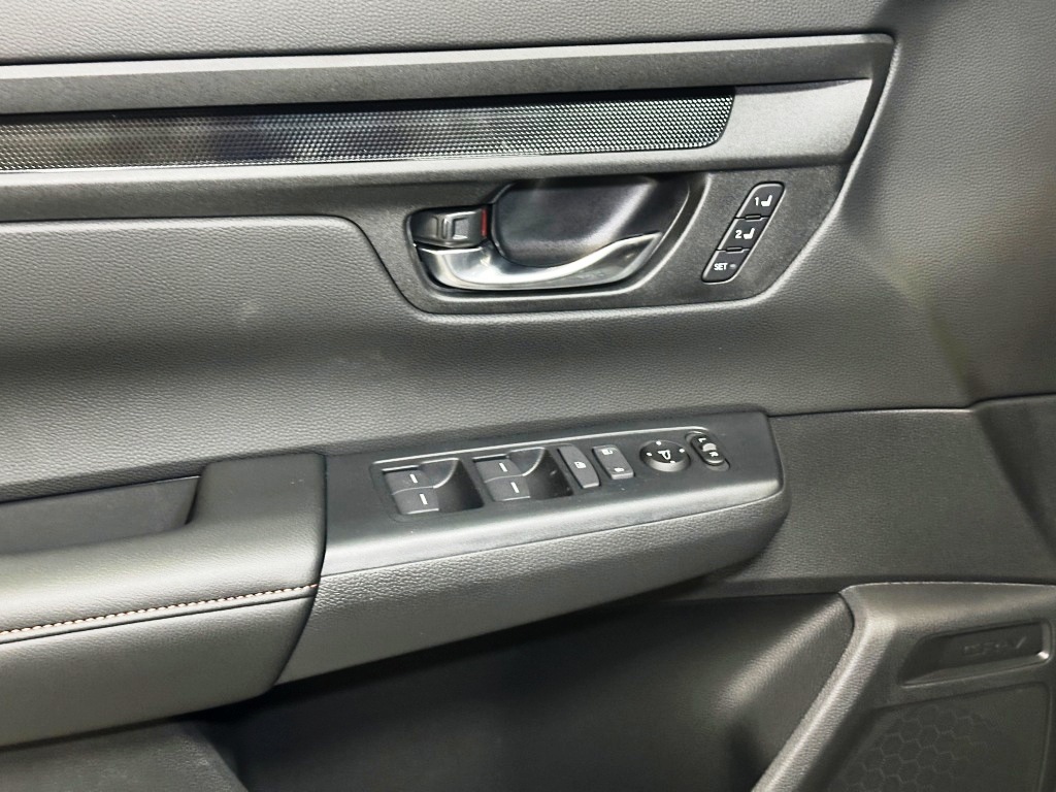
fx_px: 1464
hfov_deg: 39.7
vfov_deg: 30.3
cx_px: 528
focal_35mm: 48
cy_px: 396
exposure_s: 1/30
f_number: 1.78
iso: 640
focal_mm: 6.86
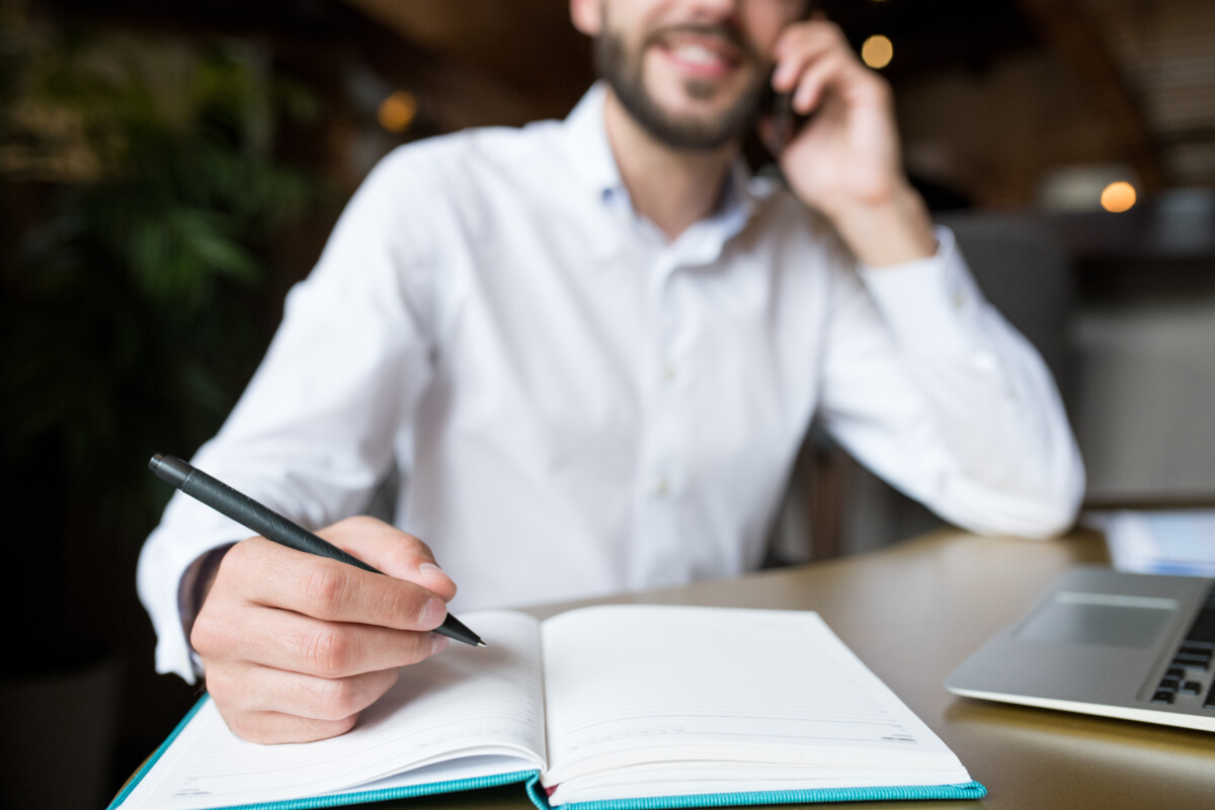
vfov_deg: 37.9
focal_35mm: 35
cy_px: 405
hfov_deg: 54.4
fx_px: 1181
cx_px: 608
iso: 500
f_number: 4
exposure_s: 1/200
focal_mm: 35
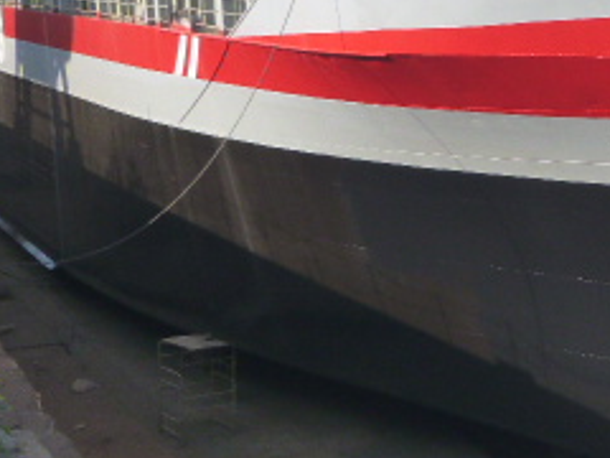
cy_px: 79
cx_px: 747
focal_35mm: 88
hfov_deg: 20.7
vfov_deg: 16.6
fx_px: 1551
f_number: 4.3
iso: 160
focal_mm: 5.9
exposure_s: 1/320
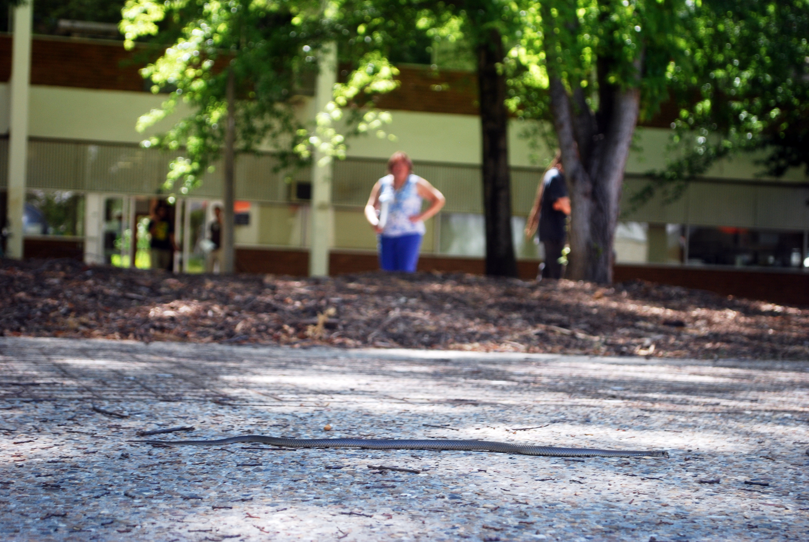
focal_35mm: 78
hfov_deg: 26.0
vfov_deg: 17.5
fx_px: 1755
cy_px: 271
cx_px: 404
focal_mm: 52
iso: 180
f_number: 5.6
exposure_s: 1/125
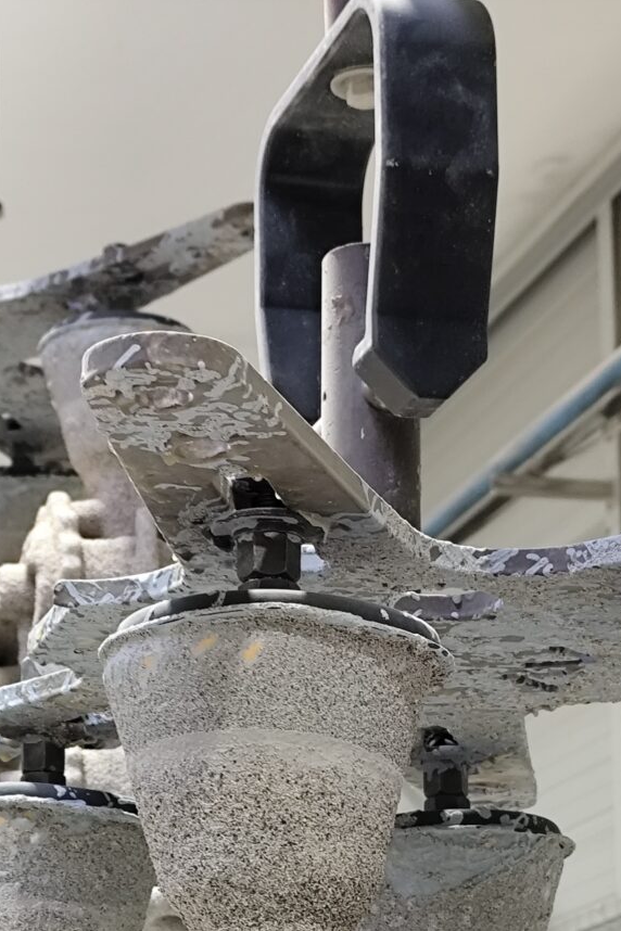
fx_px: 2768
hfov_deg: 12.8
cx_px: 220
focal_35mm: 107
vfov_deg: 18.3
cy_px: 1038
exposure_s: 1/25
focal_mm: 6.19
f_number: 1.65
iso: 320
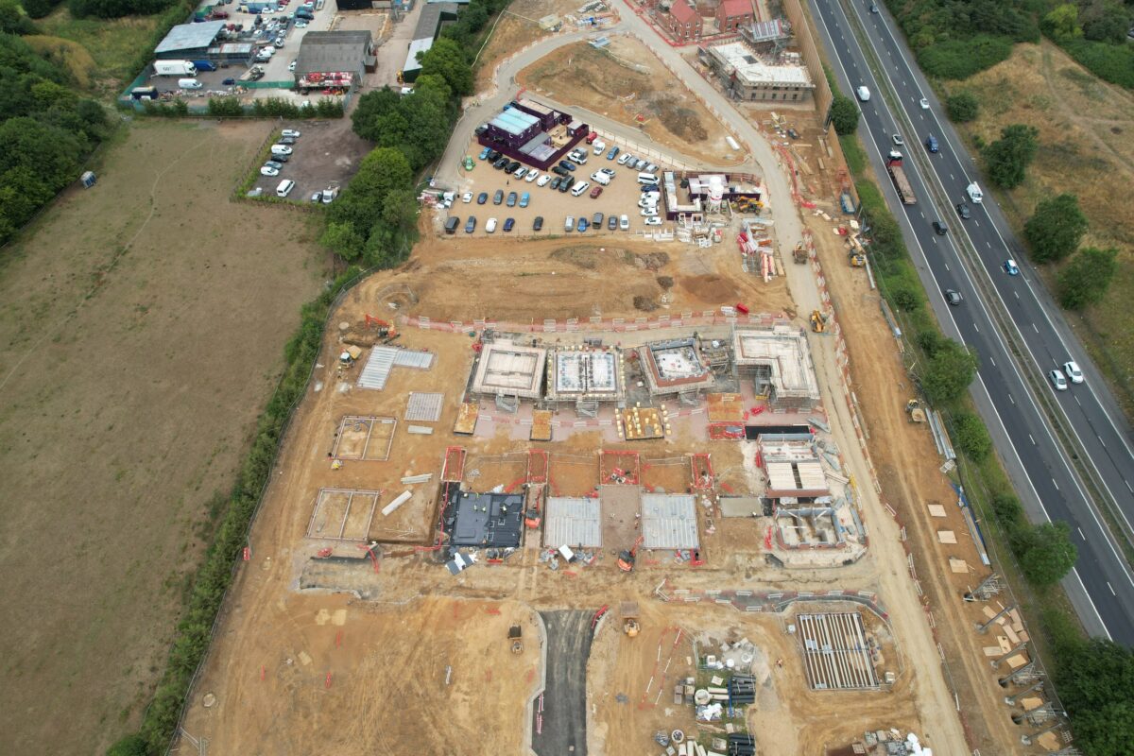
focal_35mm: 22
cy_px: 378
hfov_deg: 78.6
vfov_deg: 57.2
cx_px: 567
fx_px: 693
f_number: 2.8
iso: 100
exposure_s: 1/640
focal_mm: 8.38
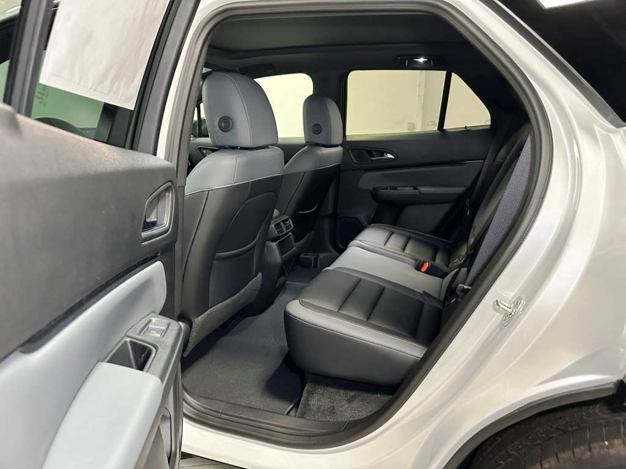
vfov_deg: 56.8
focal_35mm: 24
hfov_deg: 71.6
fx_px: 434
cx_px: 313
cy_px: 234
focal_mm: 6.86
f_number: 1.78
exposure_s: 1/40
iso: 640
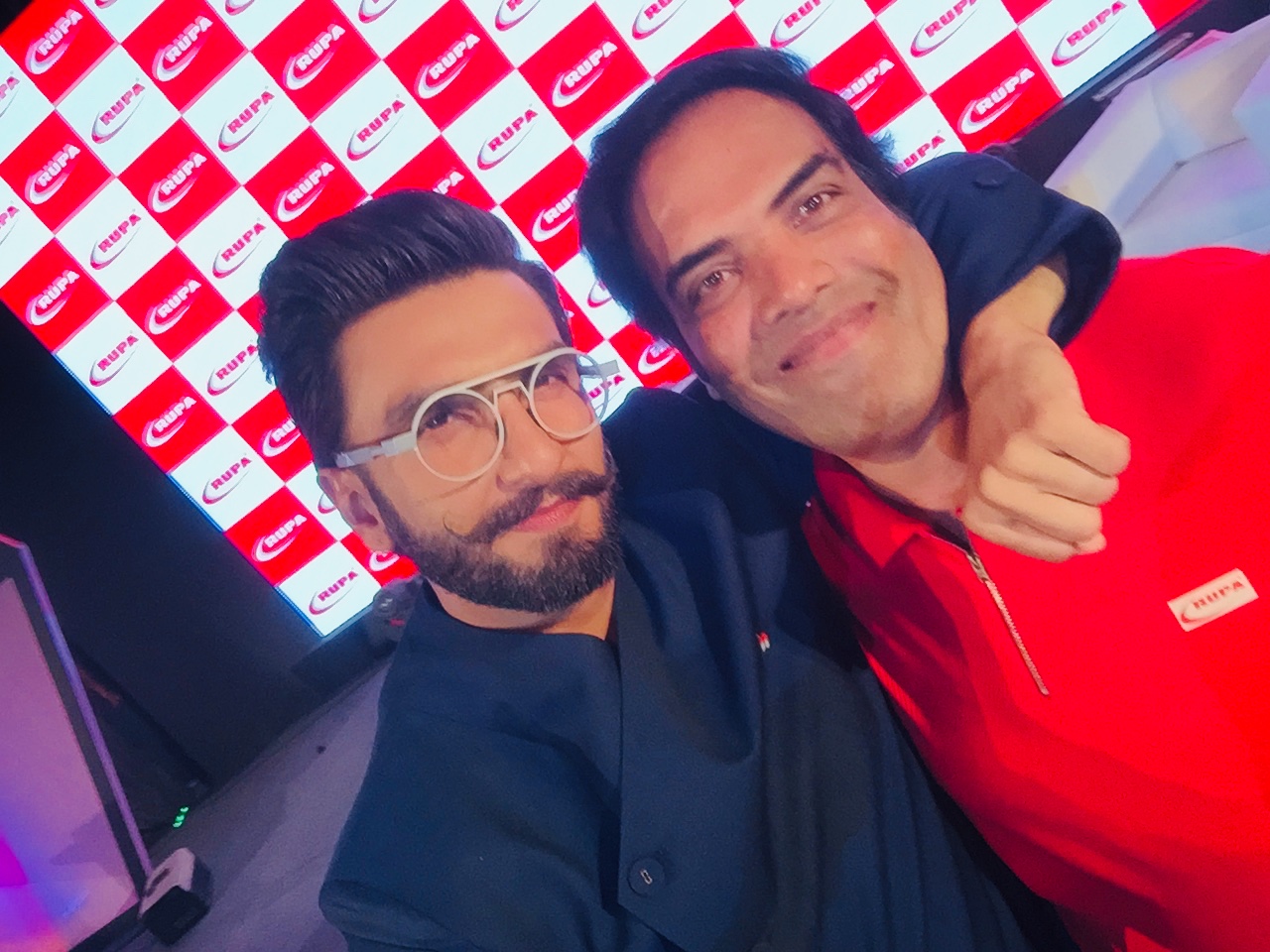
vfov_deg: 45.4
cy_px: 476
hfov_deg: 58.4
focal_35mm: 31
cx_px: 635
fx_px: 1137
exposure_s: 1/33
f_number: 2.2
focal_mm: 2.65
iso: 64
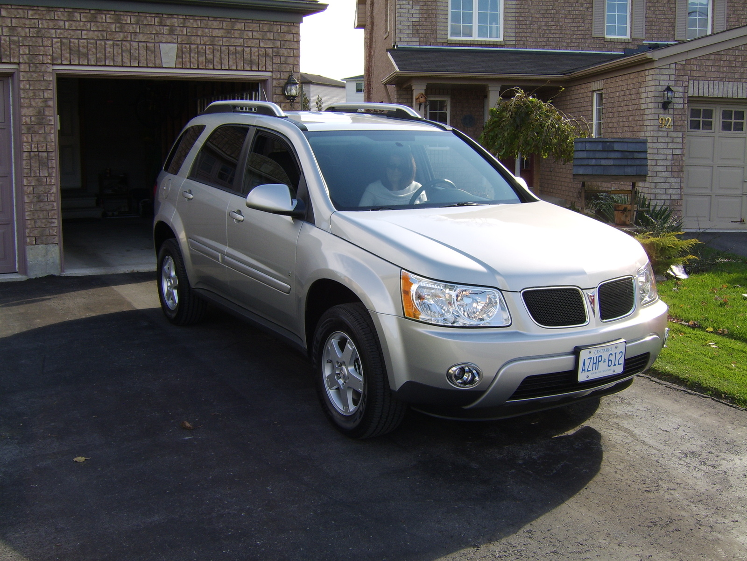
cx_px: 374
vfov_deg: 45.4
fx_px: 669
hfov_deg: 58.4
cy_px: 280
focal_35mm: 31
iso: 71
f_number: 5.6
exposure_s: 1/136
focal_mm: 8.13
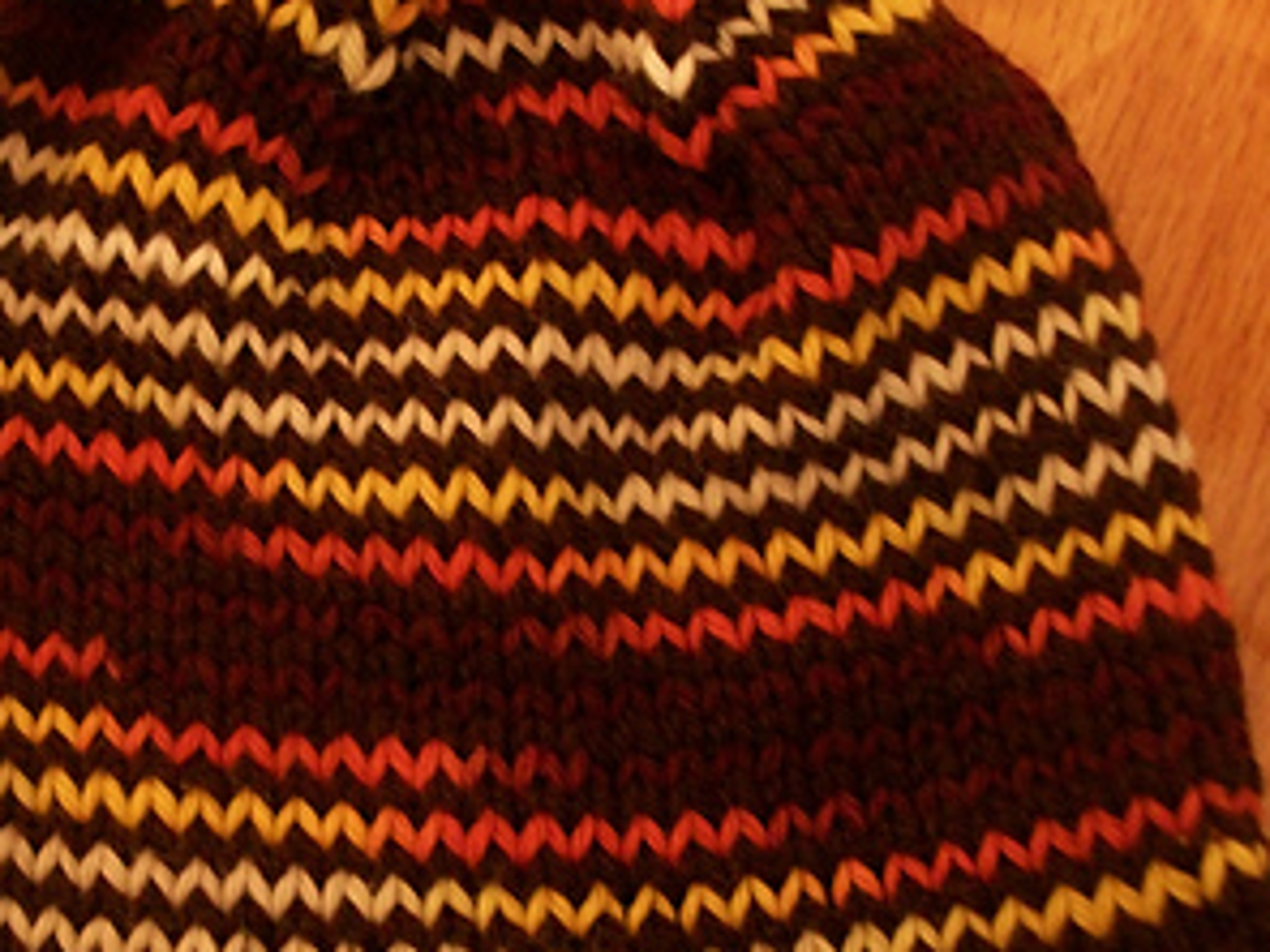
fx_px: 1981
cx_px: 485
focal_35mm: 54
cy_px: 572
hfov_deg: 35.4
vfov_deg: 27.0
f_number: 2.9
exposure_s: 1/8
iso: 220
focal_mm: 5.7
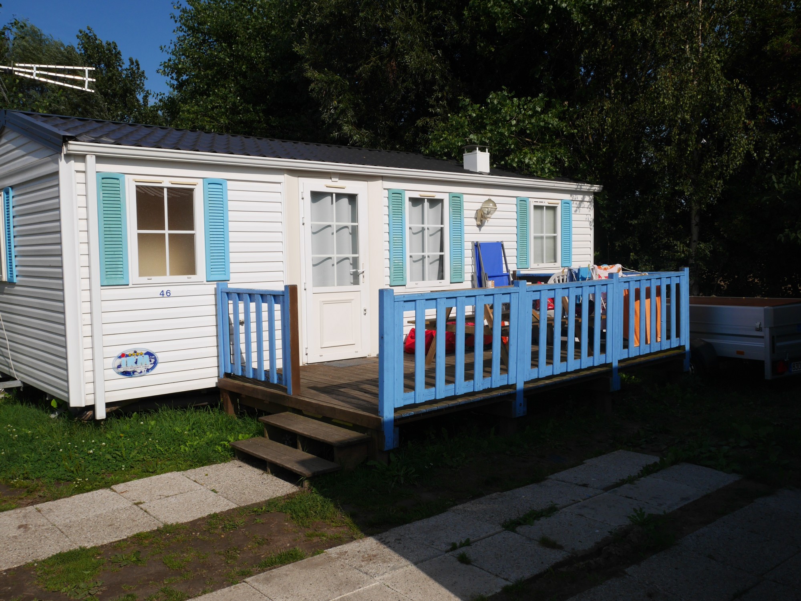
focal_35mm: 32
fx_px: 741
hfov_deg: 56.8
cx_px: 400
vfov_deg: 44.2
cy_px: 300
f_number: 11
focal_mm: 16
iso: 200
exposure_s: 1/500
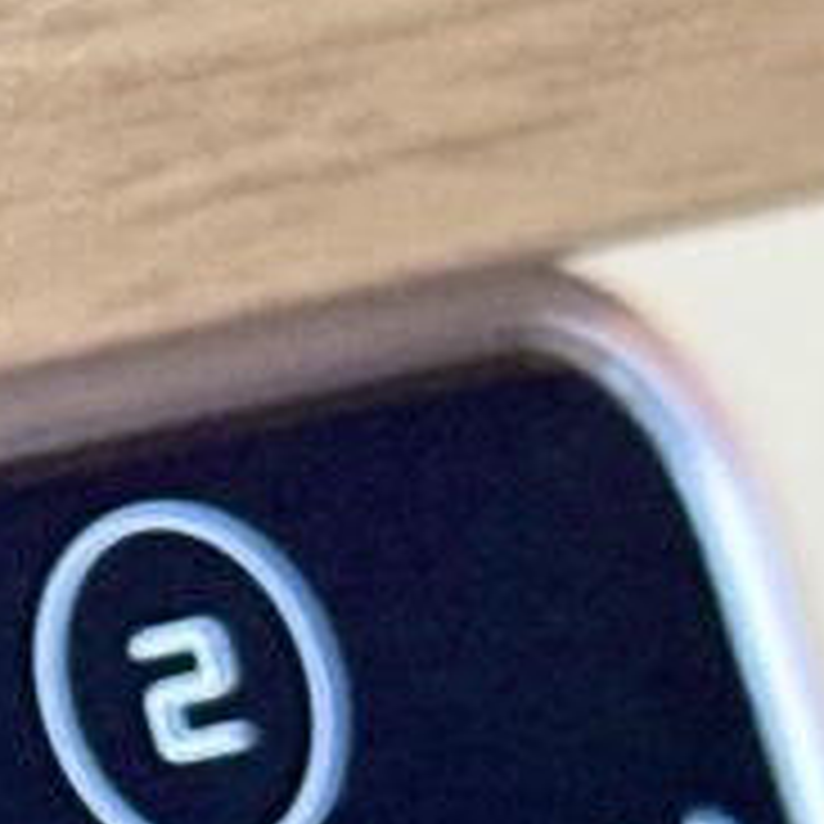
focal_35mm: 357
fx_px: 9614
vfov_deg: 4.9
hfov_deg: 4.8
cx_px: -1067
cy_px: 982
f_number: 1.78
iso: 500
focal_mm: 6.86
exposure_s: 1/31
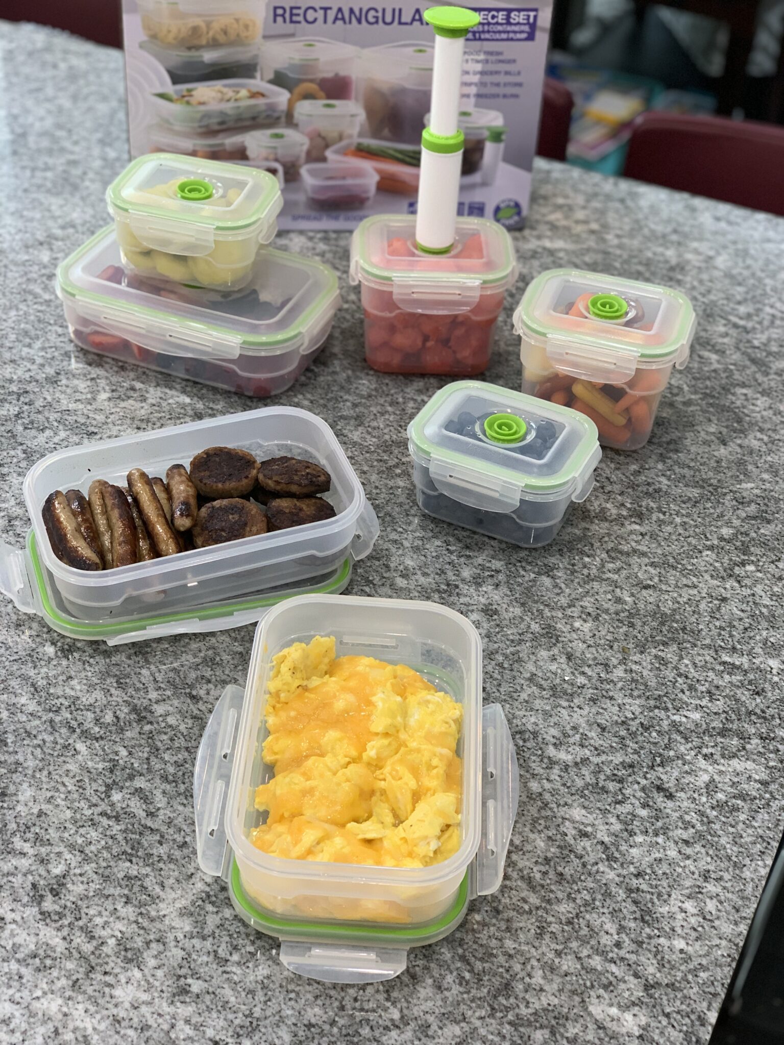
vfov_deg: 36.8
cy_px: 522
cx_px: 392
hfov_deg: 28.0
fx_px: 1570
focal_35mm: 52
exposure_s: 1/120
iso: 125
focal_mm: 6
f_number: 2.4
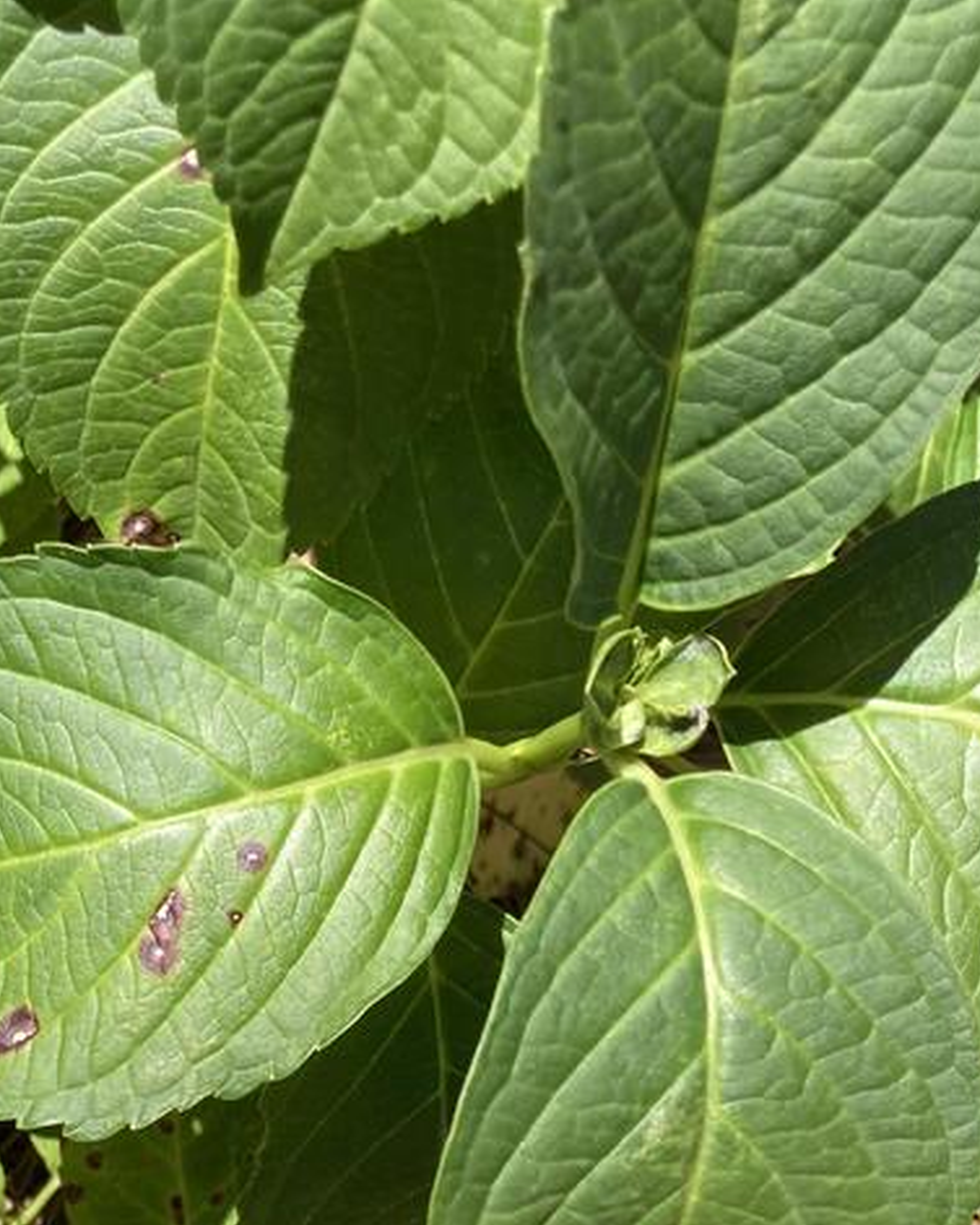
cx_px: 75
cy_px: 1173
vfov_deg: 30.6
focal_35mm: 58
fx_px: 2102
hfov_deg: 25.3
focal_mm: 3.99
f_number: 1.8
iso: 20
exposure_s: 1/1056
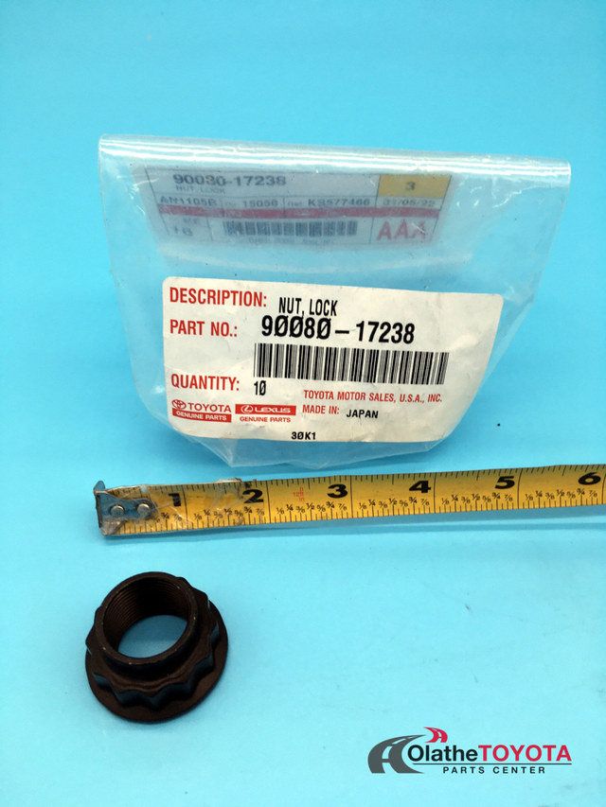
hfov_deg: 48.2
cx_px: 303
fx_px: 677
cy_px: 404
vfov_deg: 61.7
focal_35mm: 29
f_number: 2.2
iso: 40
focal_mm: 4.15
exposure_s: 1/120
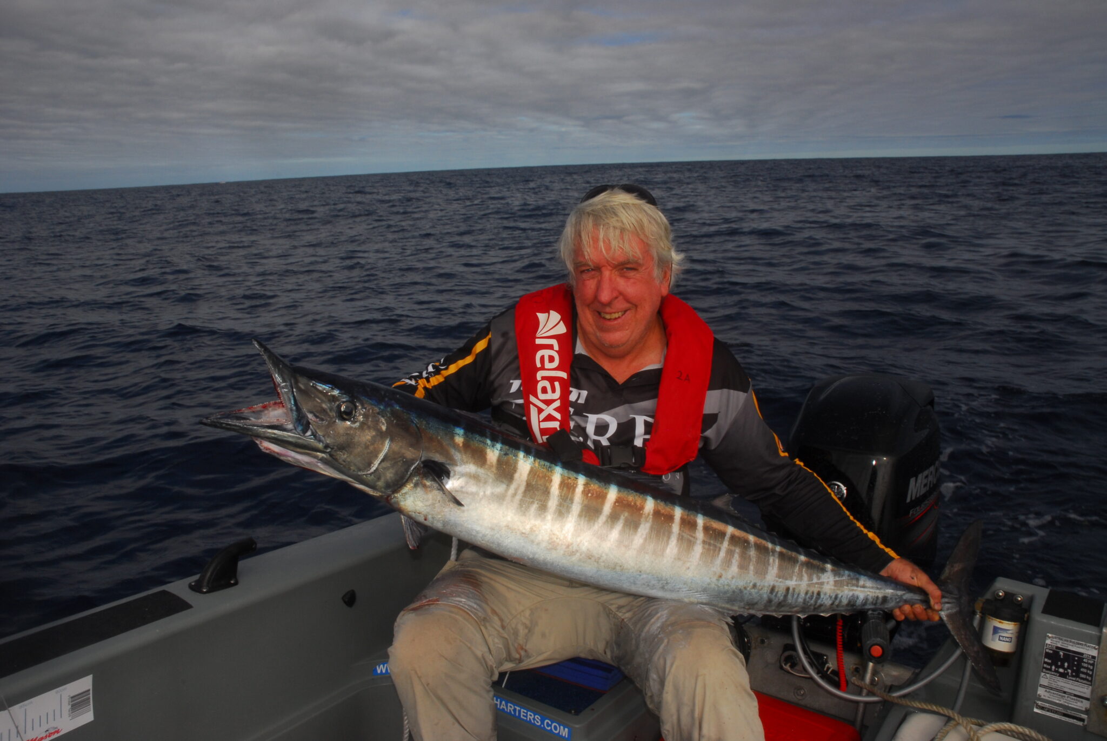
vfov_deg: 48.1
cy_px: 370
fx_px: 831
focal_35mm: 27
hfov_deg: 67.3
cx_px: 554
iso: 200
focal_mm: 18
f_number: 20
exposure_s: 1/125
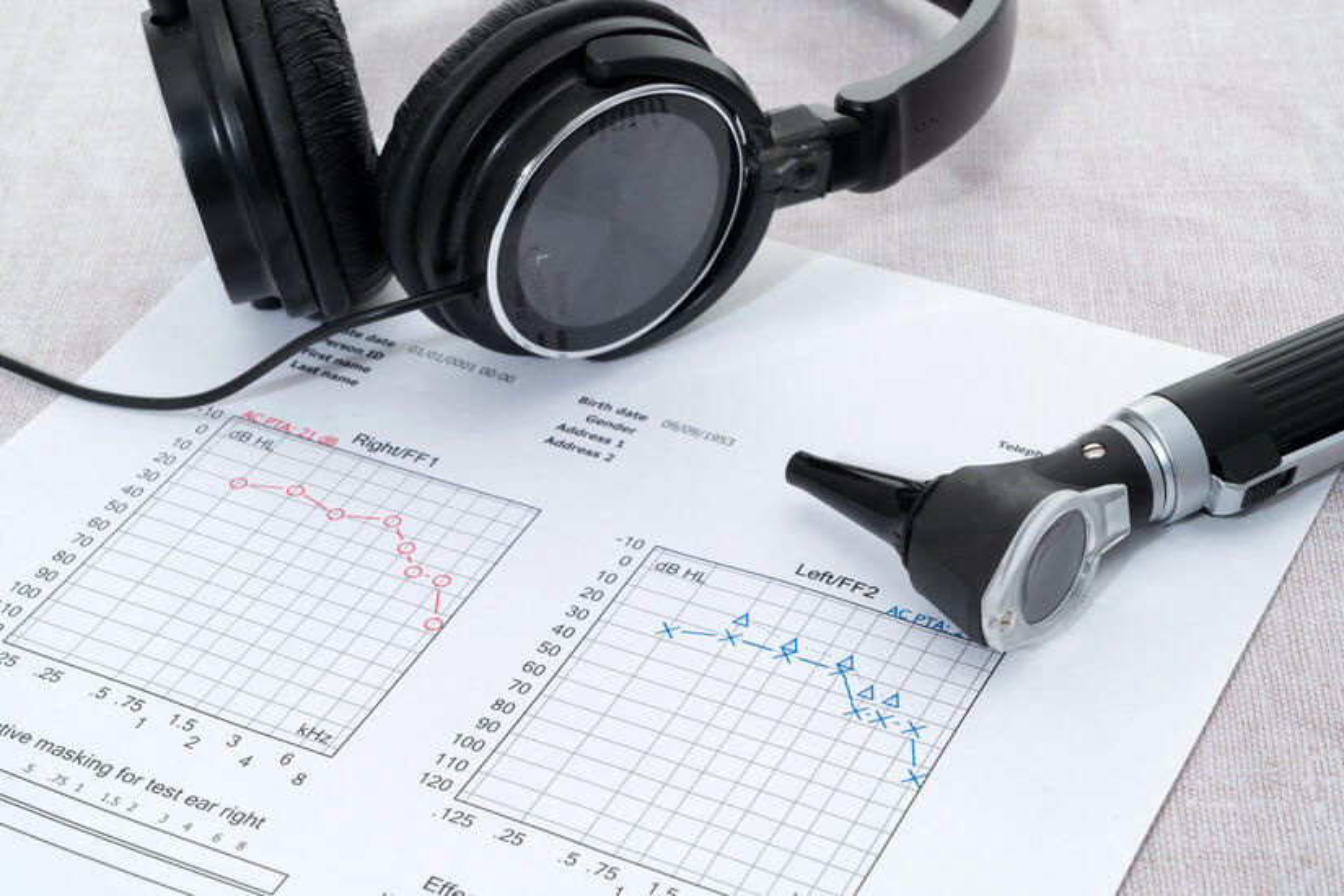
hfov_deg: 27.0
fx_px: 2800
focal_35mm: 75
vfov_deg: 18.2
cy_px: 448
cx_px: 672
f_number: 22
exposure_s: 1/4
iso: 100
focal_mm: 75
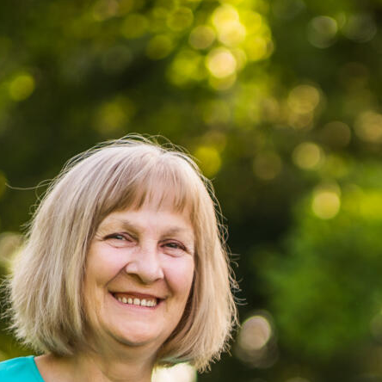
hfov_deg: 5.4
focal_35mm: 325
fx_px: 4058
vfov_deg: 5.3
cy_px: 545
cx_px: 542
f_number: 2
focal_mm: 85
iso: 100
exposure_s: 1/320
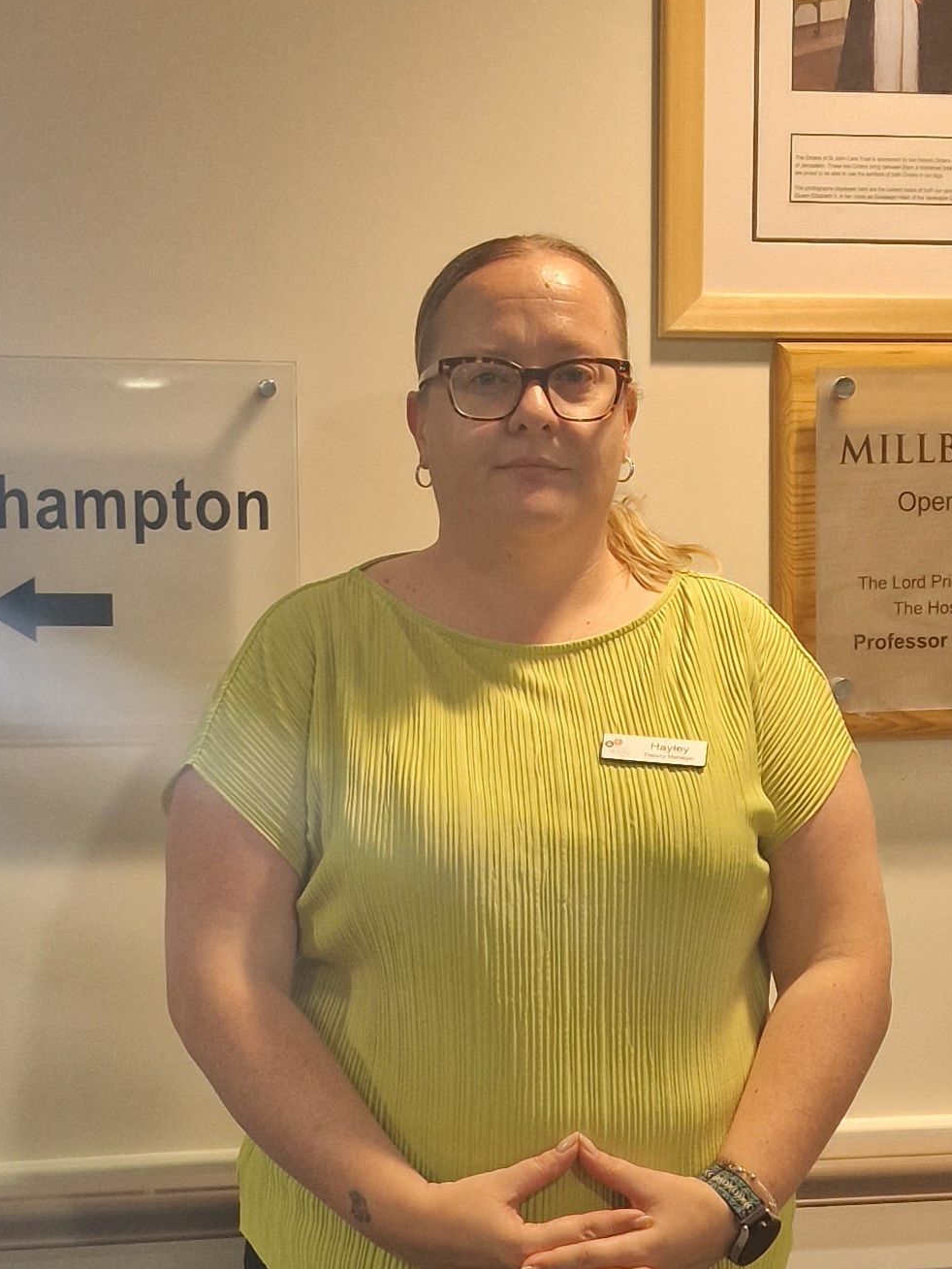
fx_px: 1210
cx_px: 506
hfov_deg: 42.9
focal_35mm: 33
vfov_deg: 55.2
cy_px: 714
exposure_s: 1/100
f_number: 1.8
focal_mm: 6.4
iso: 160
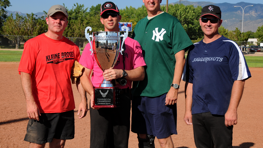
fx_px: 530
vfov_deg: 15.9
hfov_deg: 27.9
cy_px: 63
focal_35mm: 76
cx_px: 132
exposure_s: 1/400
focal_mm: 48
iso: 200
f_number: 10
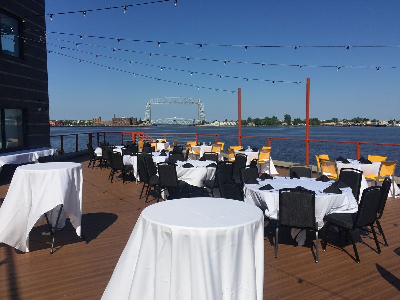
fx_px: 335
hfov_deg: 61.7
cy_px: 150
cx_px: 200
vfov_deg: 48.2
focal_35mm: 29
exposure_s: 1/5650
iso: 32
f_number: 2.2
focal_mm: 4.15
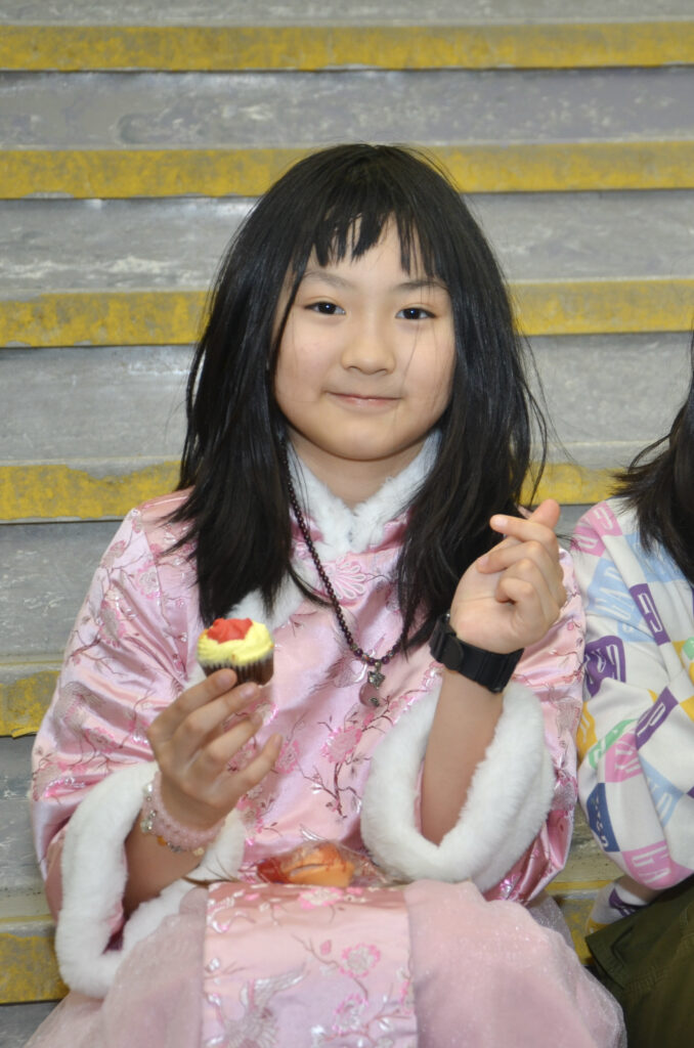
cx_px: 347
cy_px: 524
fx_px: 2179
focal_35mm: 75
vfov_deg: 27.0
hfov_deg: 18.1
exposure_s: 1/60
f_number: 5.6
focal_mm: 50
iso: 320
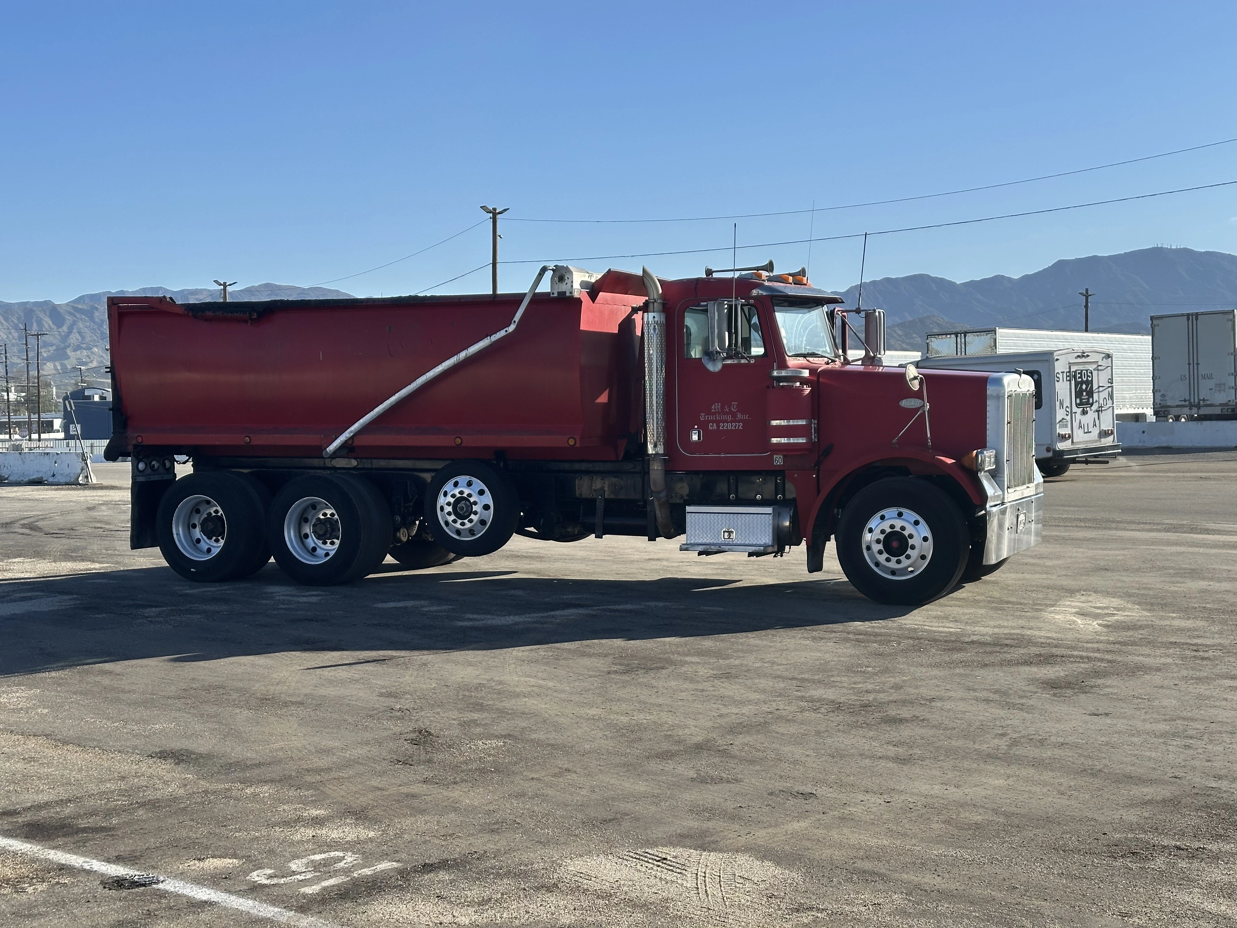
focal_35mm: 48
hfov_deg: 39.7
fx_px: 1715
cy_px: 464
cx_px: 618
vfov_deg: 30.3
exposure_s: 1/3058
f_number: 1.78
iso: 64
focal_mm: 6.86
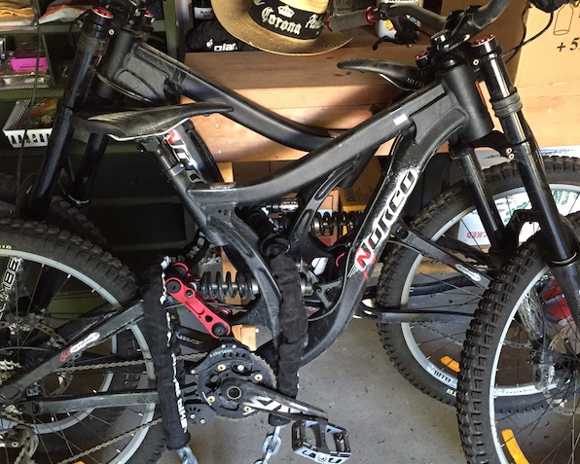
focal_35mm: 38
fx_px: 652
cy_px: 233
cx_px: 291
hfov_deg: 47.9
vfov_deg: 39.2
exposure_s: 1/30
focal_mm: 4.15
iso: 250
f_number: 2.2
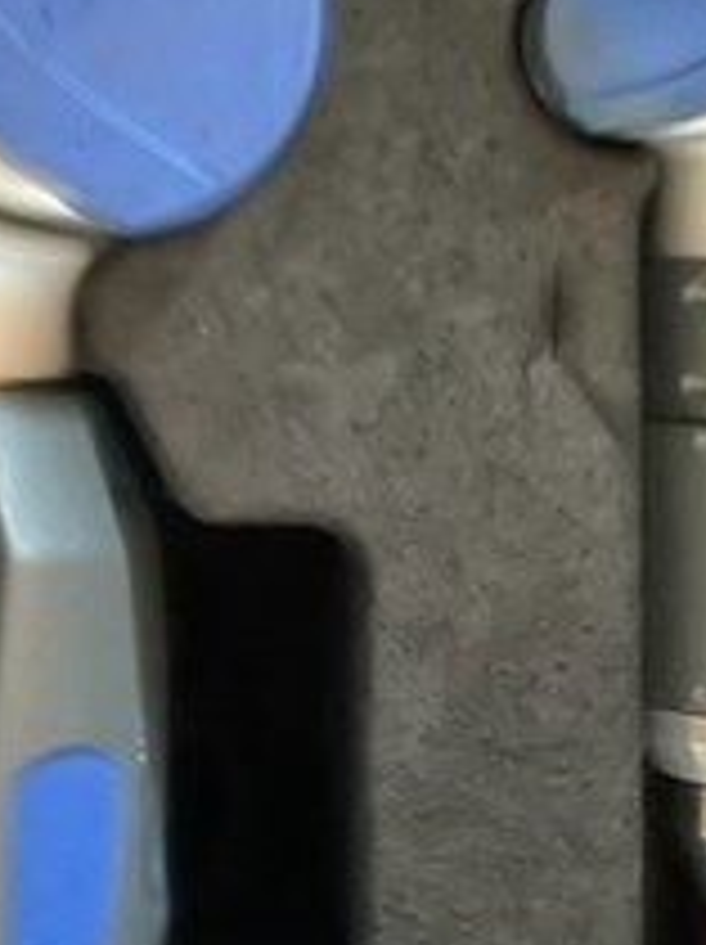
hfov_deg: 23.3
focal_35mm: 62
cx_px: 146
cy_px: 306
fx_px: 1689
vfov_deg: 31.0
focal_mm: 4.2
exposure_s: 1/7
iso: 640
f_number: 1.6
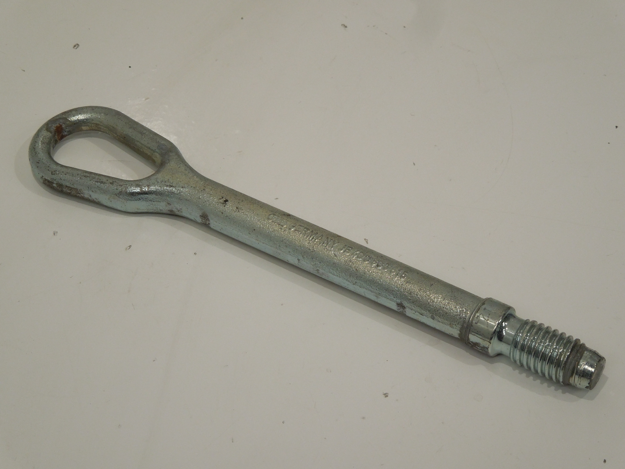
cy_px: 234
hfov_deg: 18.5
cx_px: 312
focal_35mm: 106
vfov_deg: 14.0
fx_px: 1914
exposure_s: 1/100
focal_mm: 19.1
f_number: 4.7
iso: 320
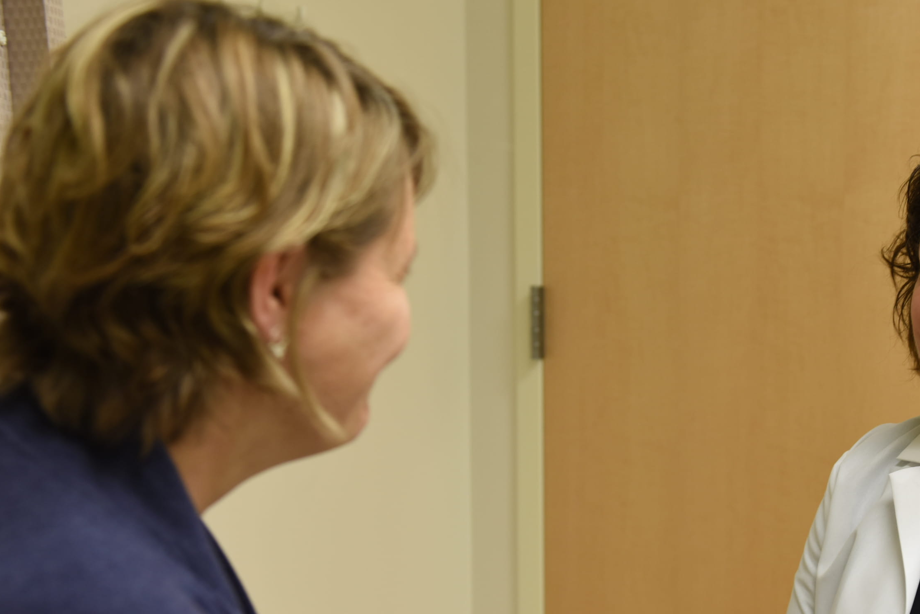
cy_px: 474
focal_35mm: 66
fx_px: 1687
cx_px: 651
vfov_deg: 20.4
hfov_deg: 30.2
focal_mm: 40
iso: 450
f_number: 3.5
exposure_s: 1/40
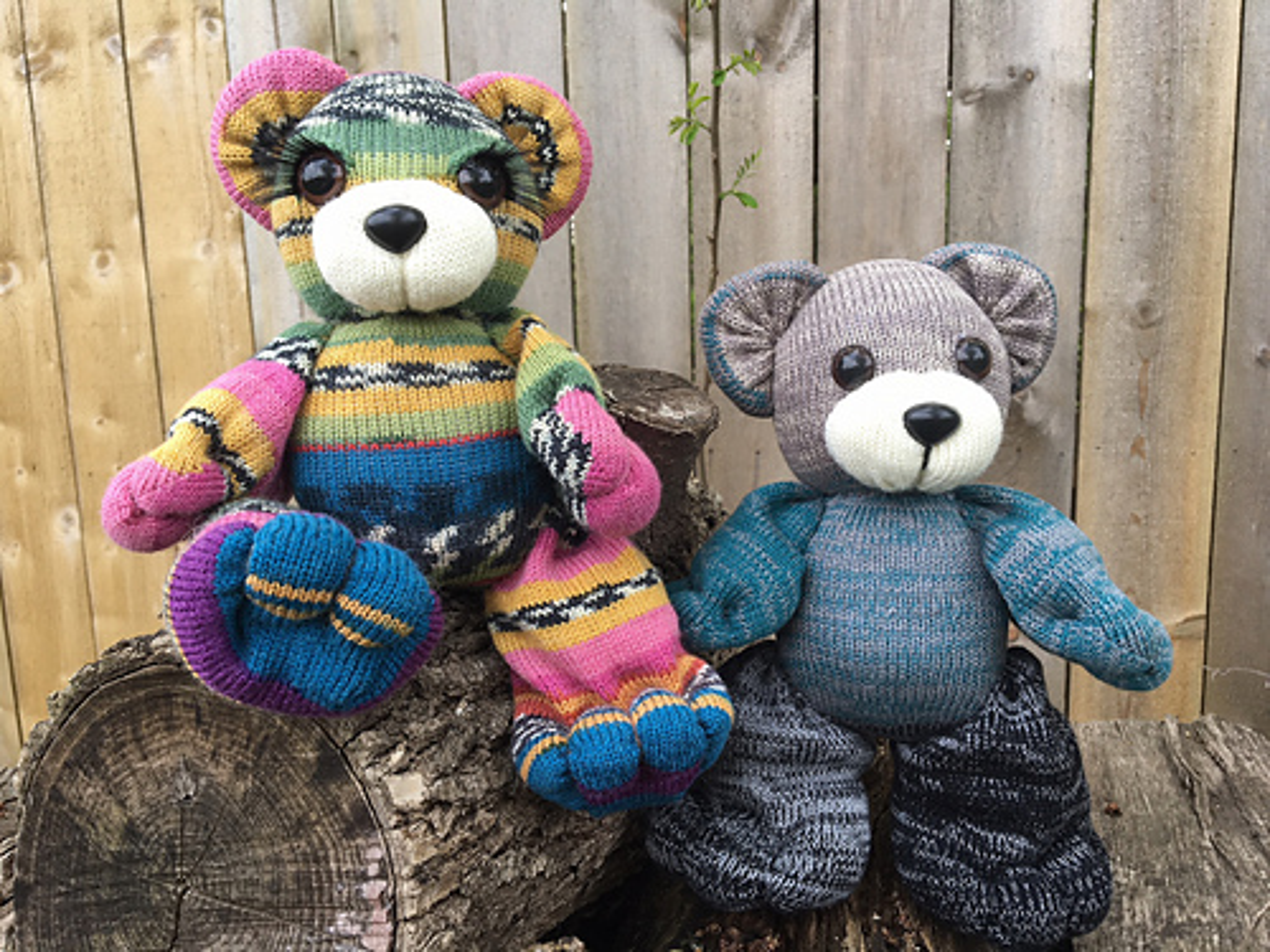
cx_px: 635
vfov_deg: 48.2
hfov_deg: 61.7
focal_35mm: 29
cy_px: 476
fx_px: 1064
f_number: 2.2
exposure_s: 1/130
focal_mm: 4.15
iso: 25
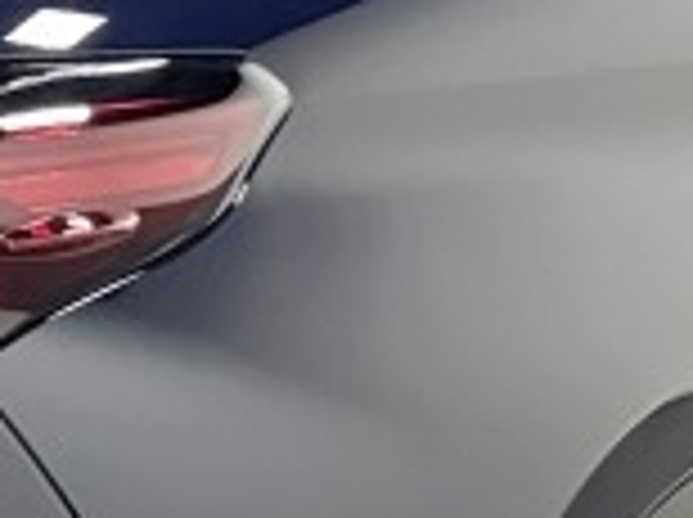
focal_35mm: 160
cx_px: -360
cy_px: 577
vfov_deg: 9.2
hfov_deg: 11.8
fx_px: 3198
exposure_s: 1/60
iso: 640
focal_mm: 6.86
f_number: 1.78
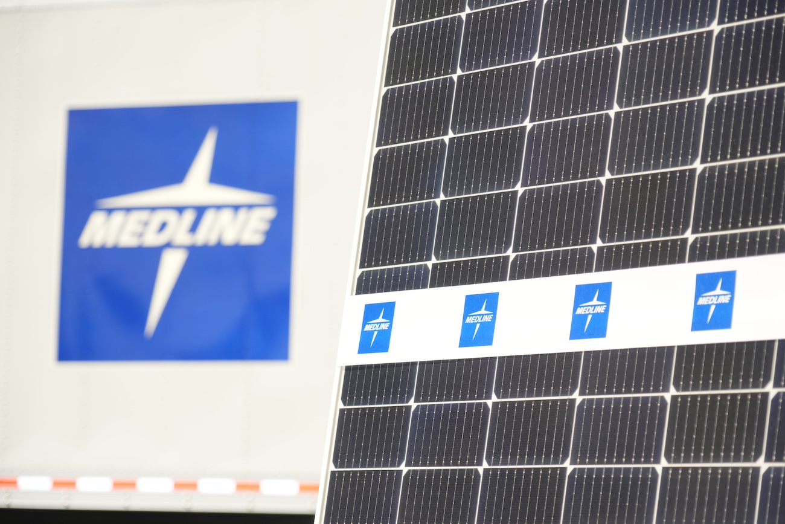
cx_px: 392
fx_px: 2966
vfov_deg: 10.1
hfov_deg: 15.1
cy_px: 262
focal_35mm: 136
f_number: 6.3
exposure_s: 1/400
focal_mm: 136
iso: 500
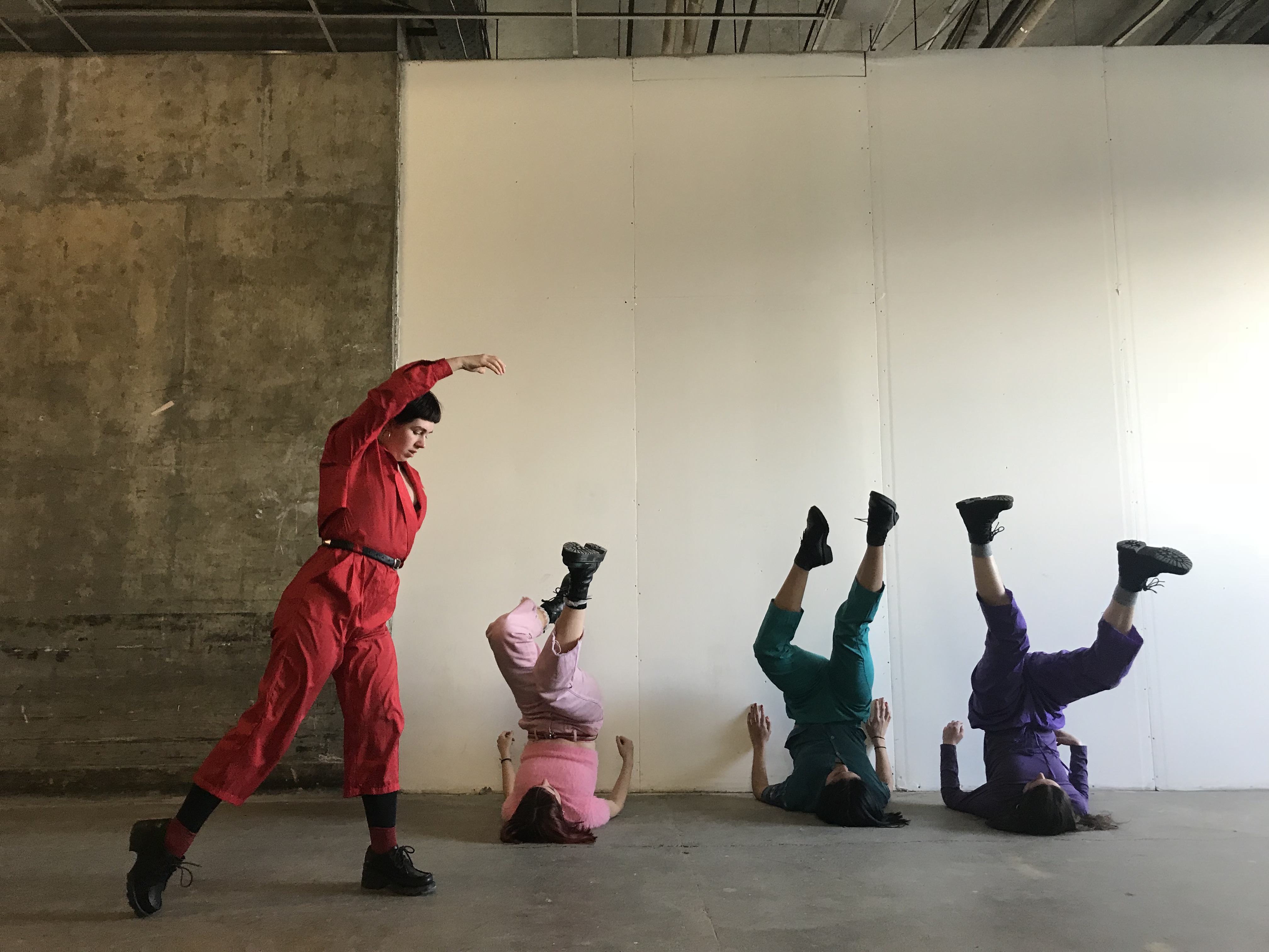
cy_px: 476
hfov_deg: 63.4
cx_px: 634
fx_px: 1026
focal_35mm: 28
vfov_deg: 49.7
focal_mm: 3.99
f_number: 1.8
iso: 40
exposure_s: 1/33
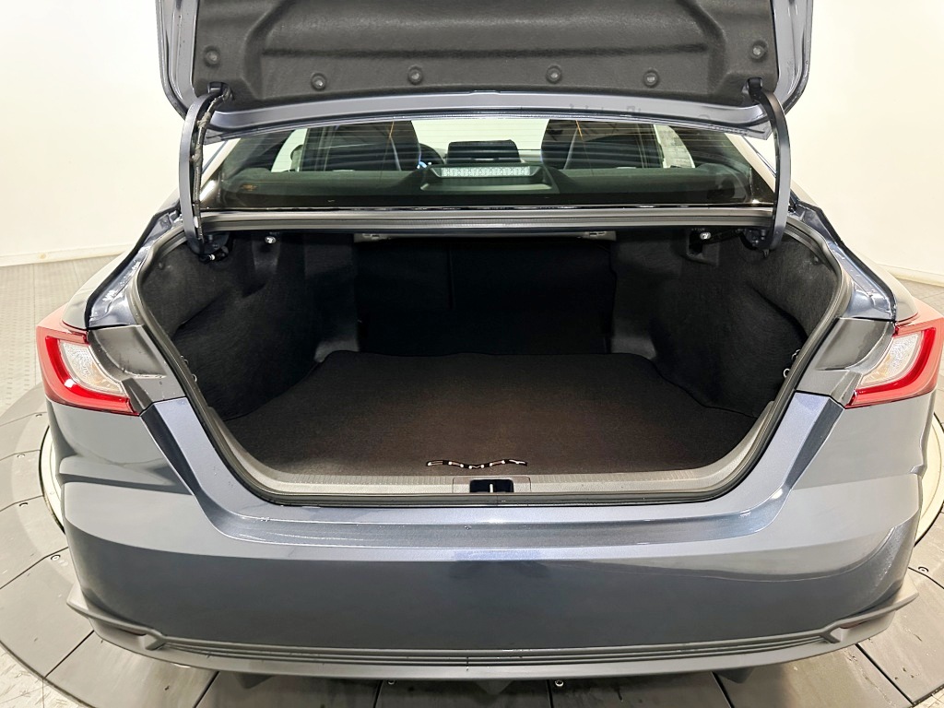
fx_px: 654
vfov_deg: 56.8
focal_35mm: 24
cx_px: 472
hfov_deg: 71.6
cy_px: 354
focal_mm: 6.86
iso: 1000
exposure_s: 1/30
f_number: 1.78
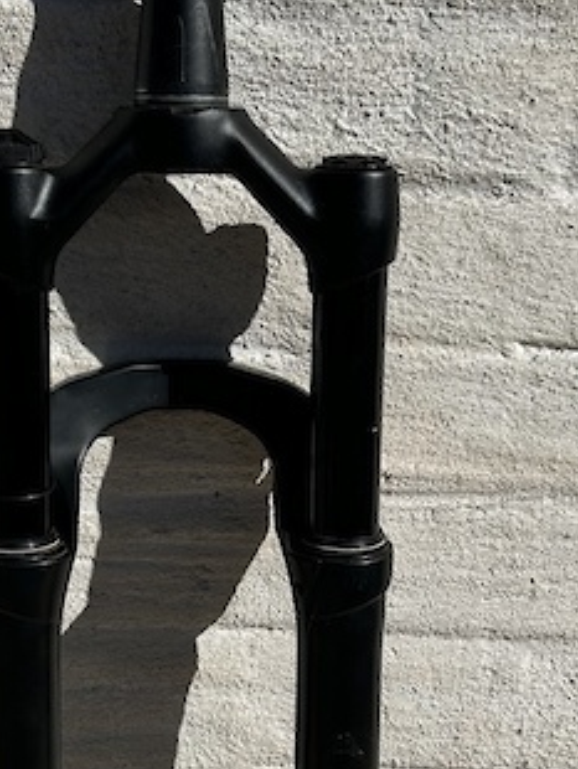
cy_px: 434
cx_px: 198
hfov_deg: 21.9
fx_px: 1490
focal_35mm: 67
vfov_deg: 28.9
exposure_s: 1/10309
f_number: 1.5
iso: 50
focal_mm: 5.7
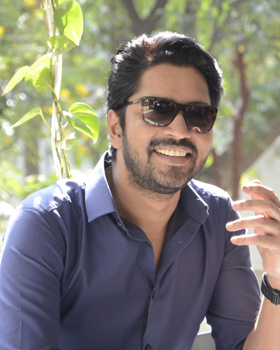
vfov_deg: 8.6
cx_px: 180
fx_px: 2317
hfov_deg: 6.9
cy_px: 175
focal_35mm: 224
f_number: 8
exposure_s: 1/125
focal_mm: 105
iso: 1000
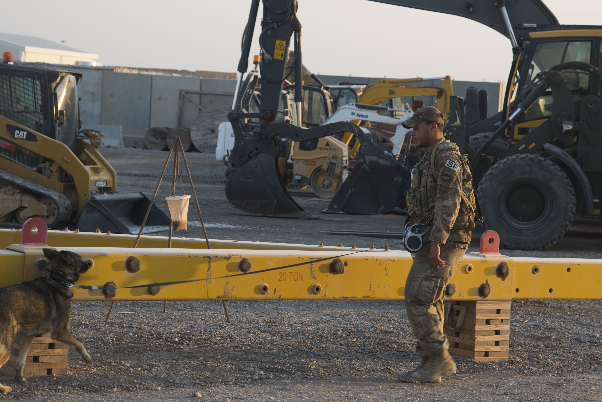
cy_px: 204
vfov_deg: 12.5
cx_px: 308
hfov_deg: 18.6
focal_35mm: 110
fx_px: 1840
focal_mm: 85
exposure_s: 1/125
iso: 125
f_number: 5.6
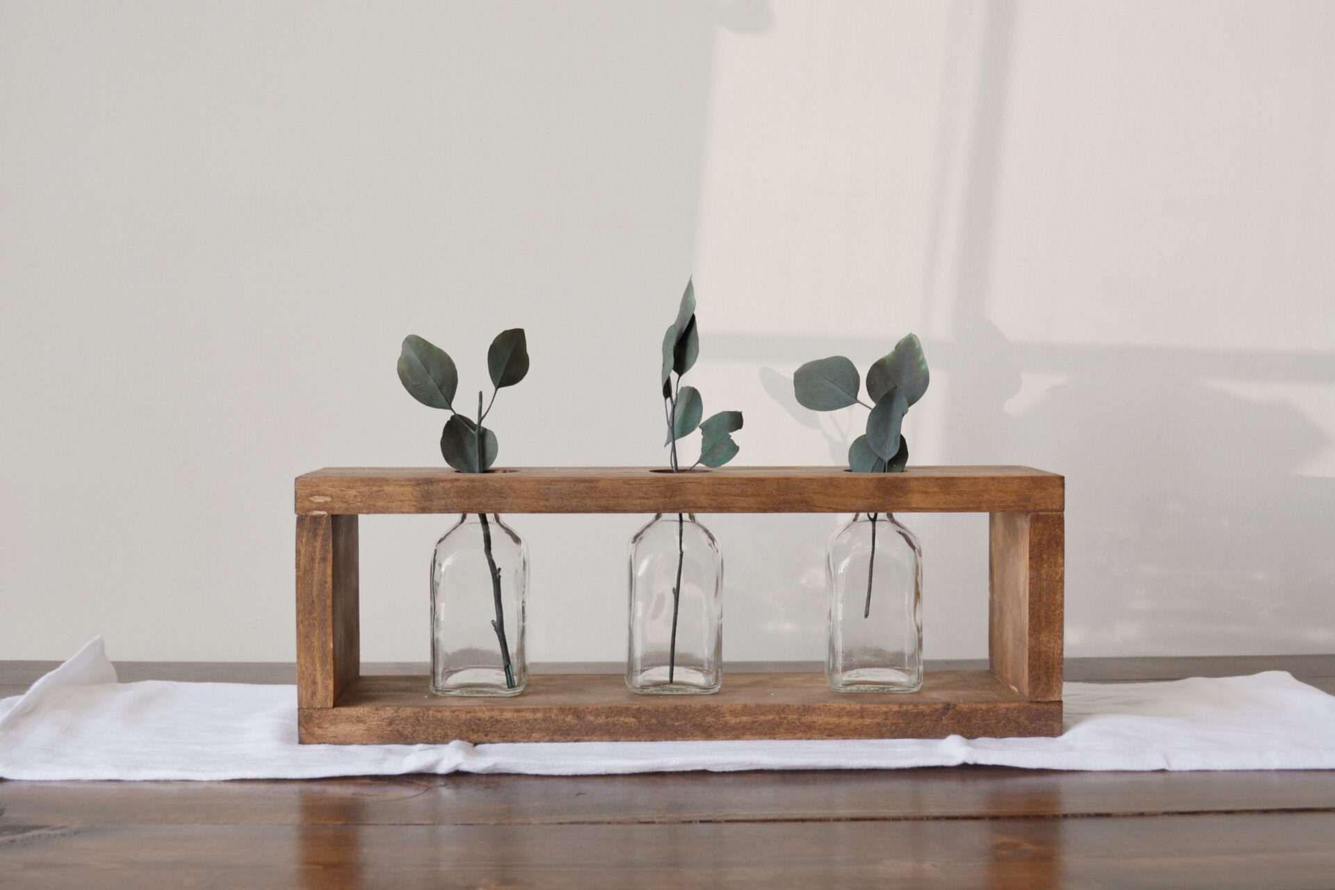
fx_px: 1669
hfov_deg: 43.6
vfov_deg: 29.9
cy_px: 445
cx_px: 668
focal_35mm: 45
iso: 400
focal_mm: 30
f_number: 5.6
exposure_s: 1/125
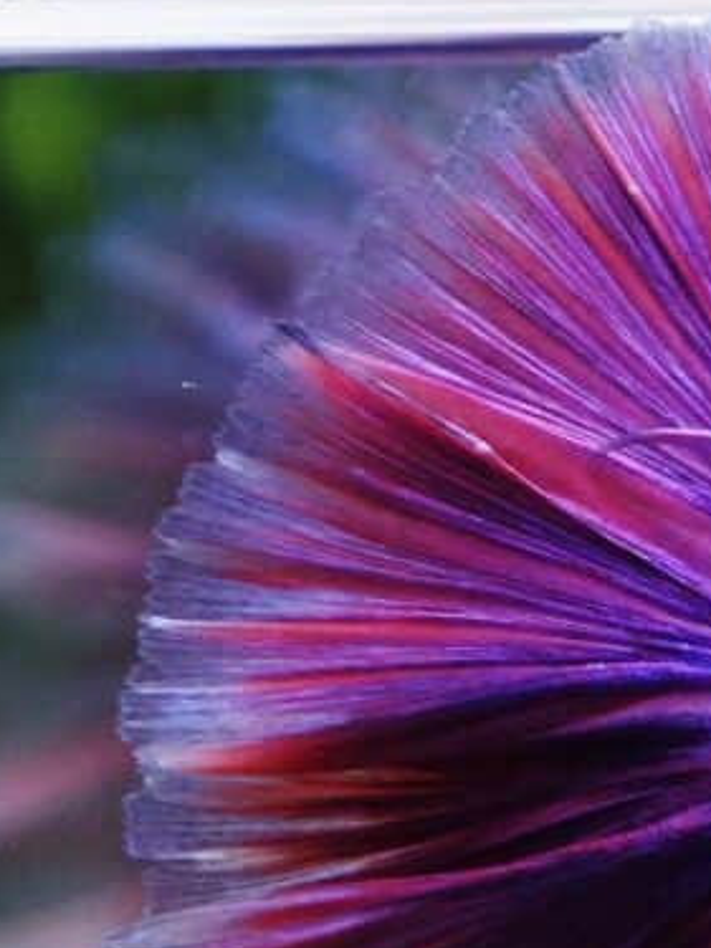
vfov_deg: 6.1
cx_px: 1275
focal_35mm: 325
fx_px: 8905
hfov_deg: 4.5
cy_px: 698
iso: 800
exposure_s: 1/100
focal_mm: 55
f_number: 5.6
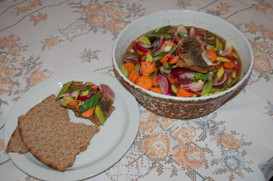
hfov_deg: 49.6
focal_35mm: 39
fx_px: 295
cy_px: 90
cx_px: 136
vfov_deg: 34.1
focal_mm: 26
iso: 400
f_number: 4.2
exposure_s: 1/60
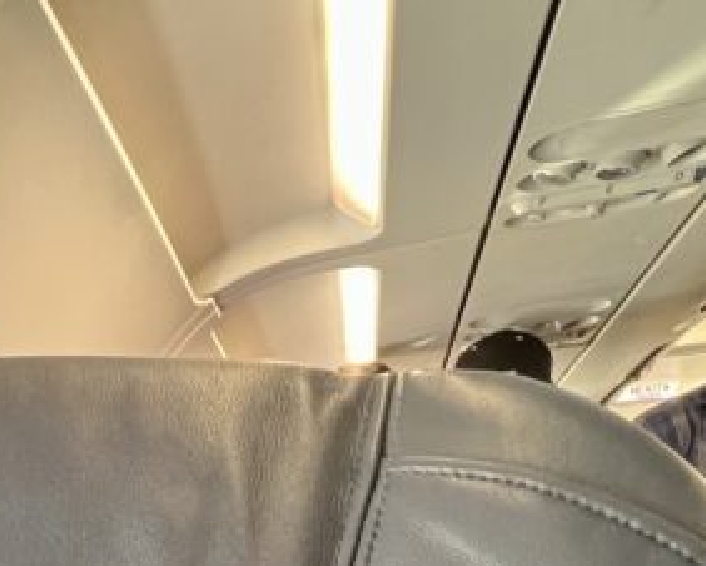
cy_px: 882
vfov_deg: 24.3
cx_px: -115
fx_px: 962
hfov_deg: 33.7
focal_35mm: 46
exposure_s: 1/67
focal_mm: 1.57
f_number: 1.8
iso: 250
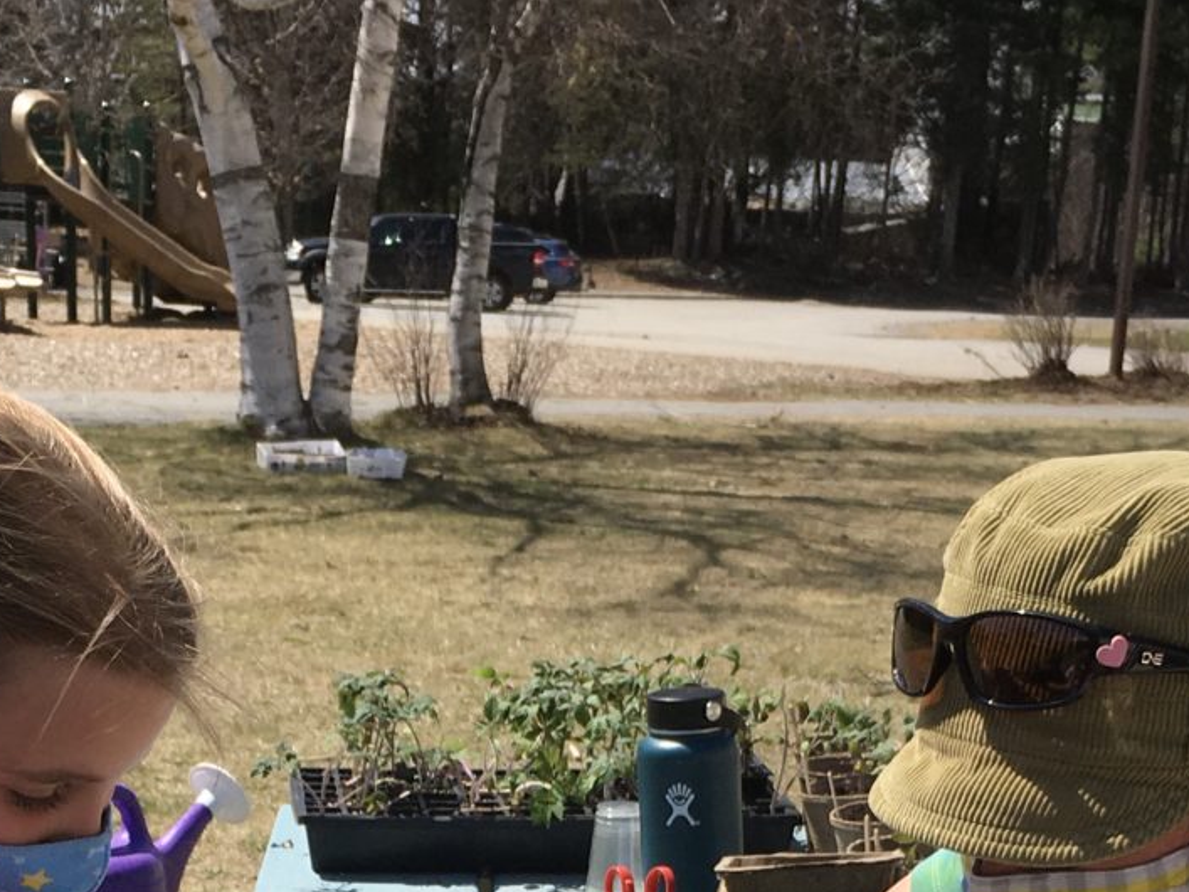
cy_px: 1235
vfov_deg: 16.4
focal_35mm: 84
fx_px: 2885
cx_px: 513
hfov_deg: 23.3
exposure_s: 1/1789
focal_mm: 4.15
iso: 25
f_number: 2.2
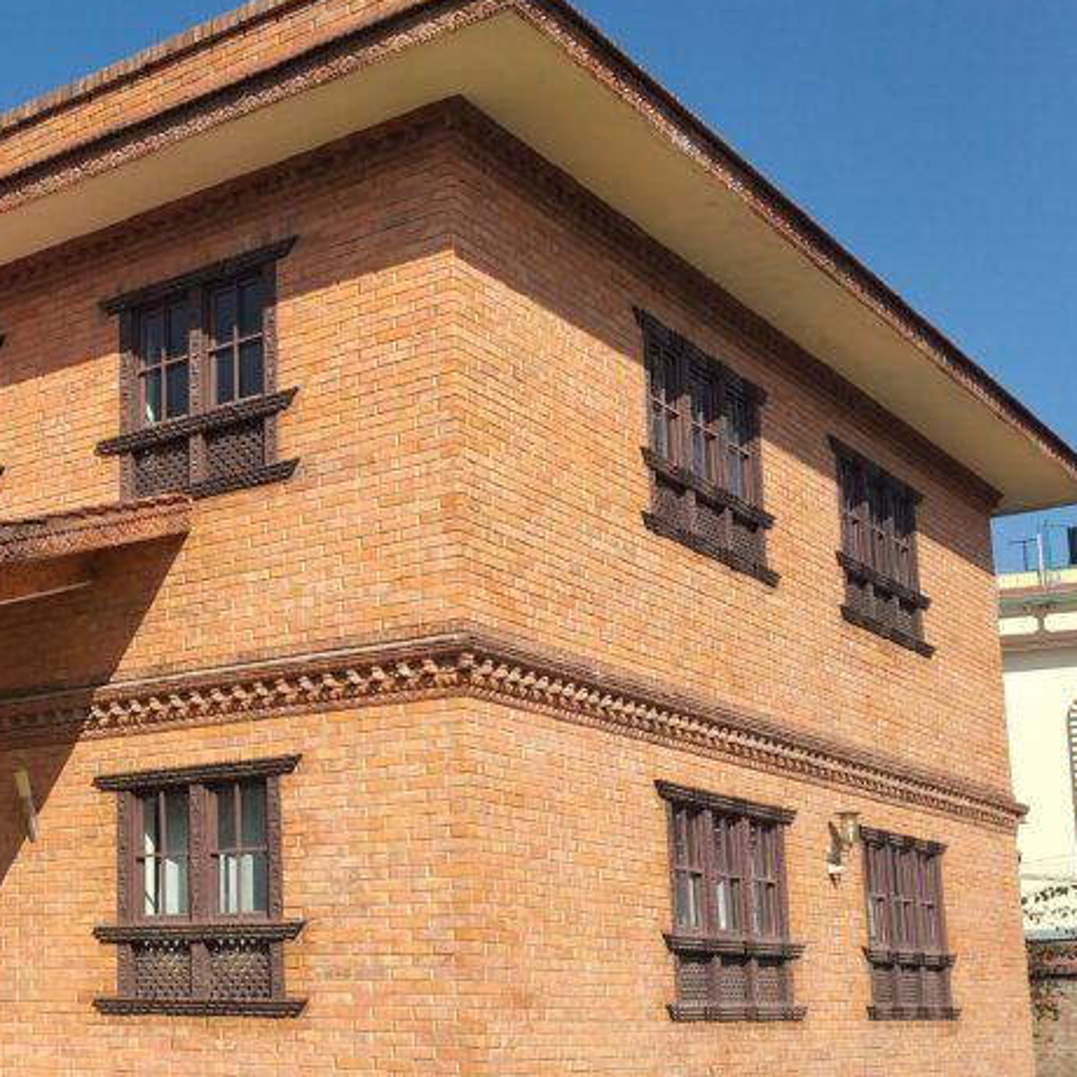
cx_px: 49
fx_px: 1690
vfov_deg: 35.1
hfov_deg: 33.0
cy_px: 702
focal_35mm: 48
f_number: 1.7
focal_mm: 3.93
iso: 40
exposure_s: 1/1596
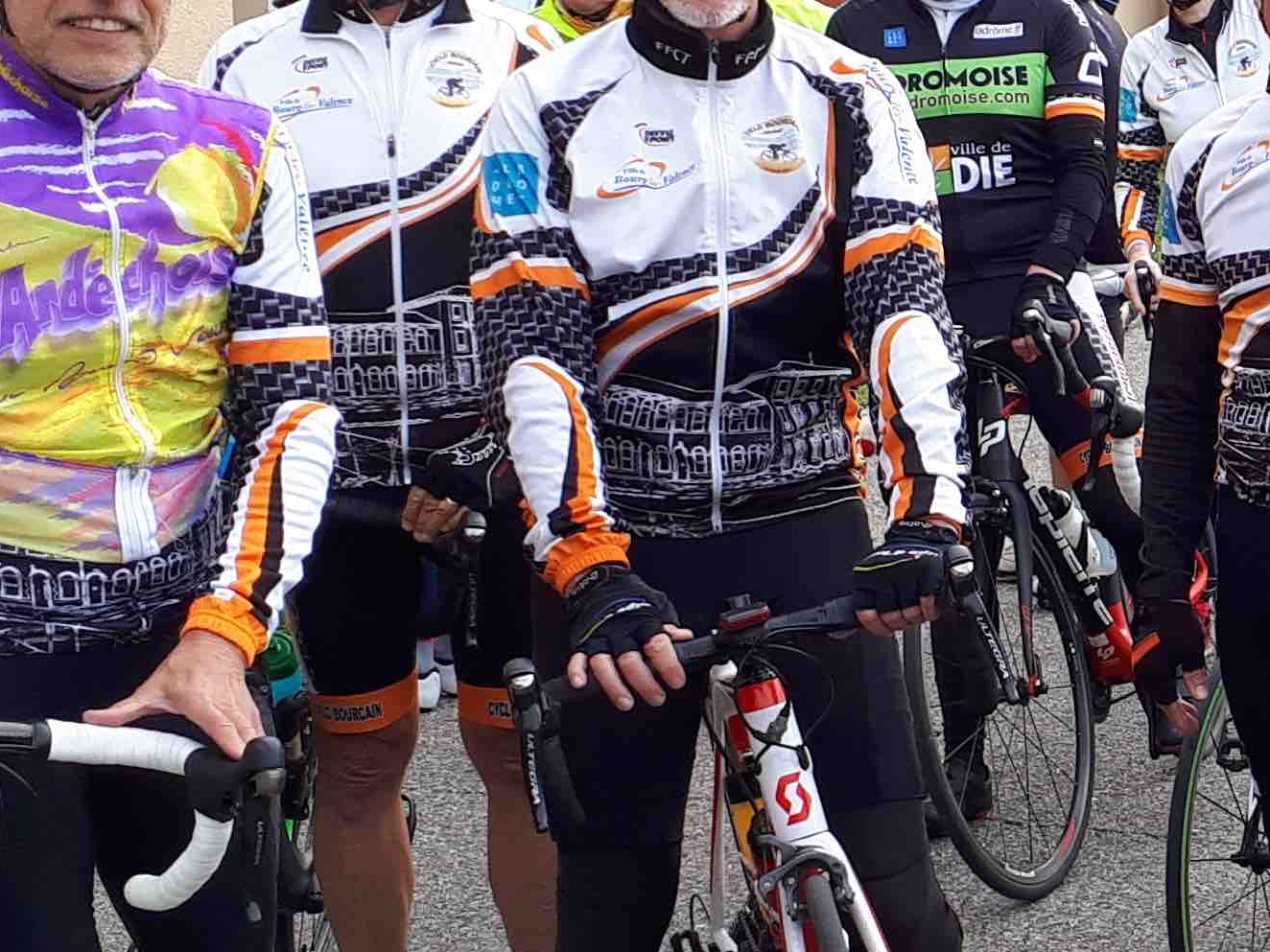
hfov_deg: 19.4
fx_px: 3449
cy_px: 491
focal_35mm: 94
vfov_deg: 15.7
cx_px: 1612
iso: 40
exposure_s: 1/176
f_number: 1.9
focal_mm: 3.6
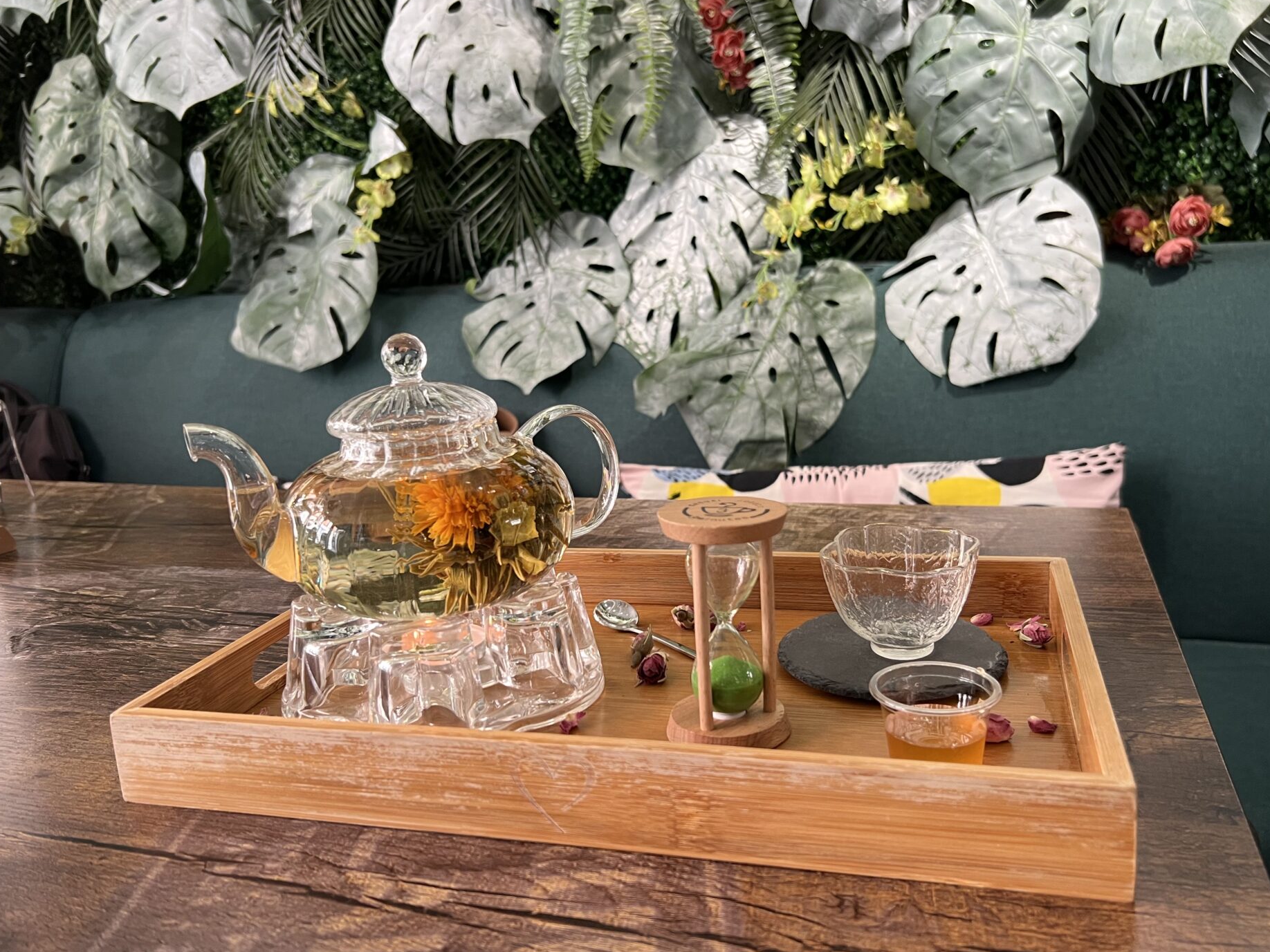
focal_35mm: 29
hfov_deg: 61.7
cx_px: 636
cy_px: 467
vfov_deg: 48.2
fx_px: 1064
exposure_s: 1/50
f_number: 1.5
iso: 100
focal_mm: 5.7
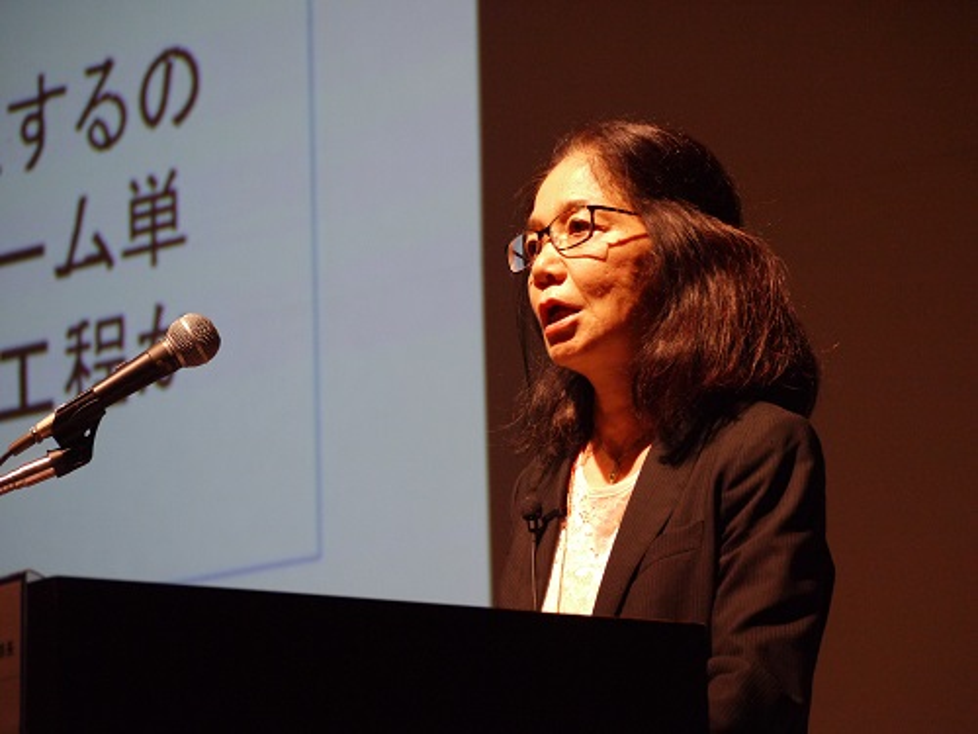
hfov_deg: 10.9
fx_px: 5142
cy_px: 367
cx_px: 489
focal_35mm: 182
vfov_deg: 8.2
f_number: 4.6
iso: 800
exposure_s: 1/80
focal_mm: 91
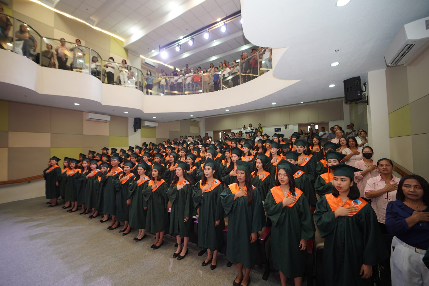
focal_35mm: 14
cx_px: 214
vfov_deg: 81.2
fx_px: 167
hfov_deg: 104.3
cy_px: 143
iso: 1000
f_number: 2.8
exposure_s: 1/100
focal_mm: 14
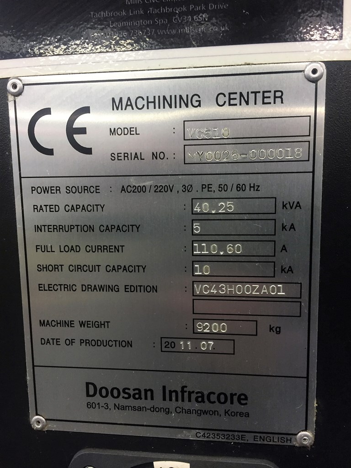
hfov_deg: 48.2
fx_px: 392
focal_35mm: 29
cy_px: 234
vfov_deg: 61.7
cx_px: 176
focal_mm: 4.15
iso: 160
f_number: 2.2
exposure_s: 1/33
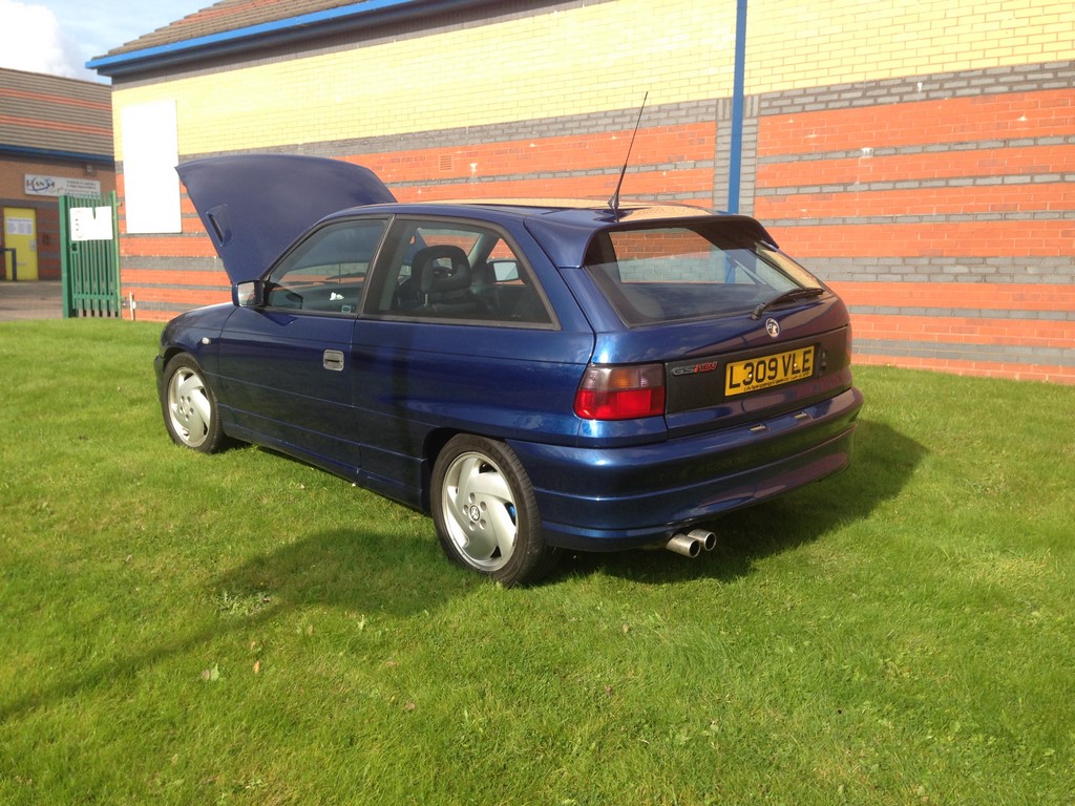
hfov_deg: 55.4
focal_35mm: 33
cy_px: 403
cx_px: 538
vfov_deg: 42.9
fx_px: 1025
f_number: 2.4
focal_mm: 4.12
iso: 50
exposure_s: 1/653
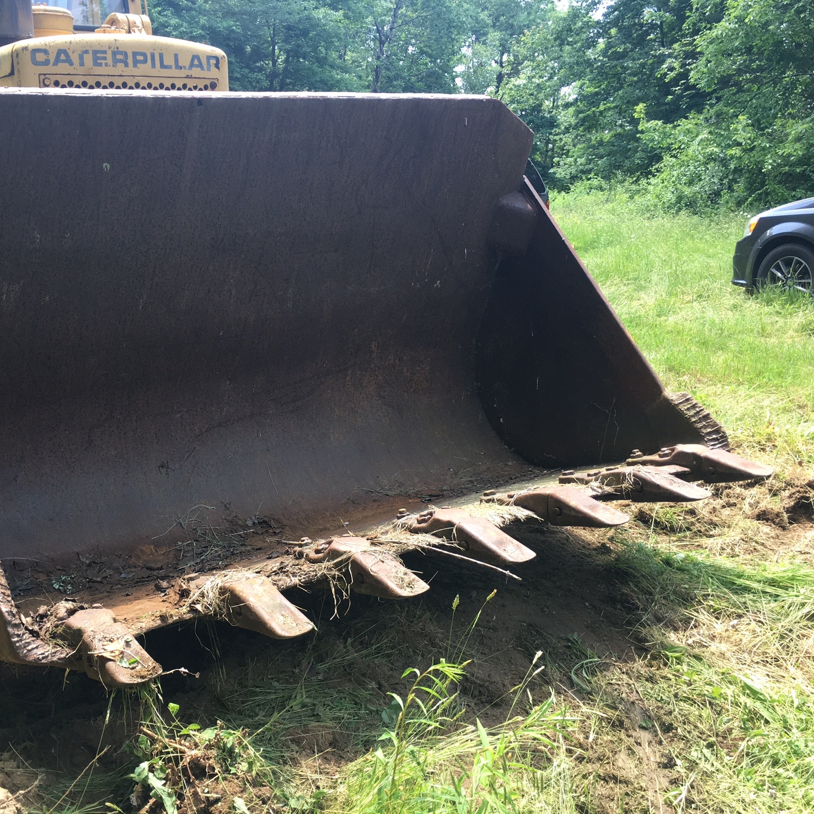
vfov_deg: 47.2
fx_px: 931
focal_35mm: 35
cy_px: 413
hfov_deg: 46.6
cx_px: 287
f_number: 2.2
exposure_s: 1/120
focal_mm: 4.15
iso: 32
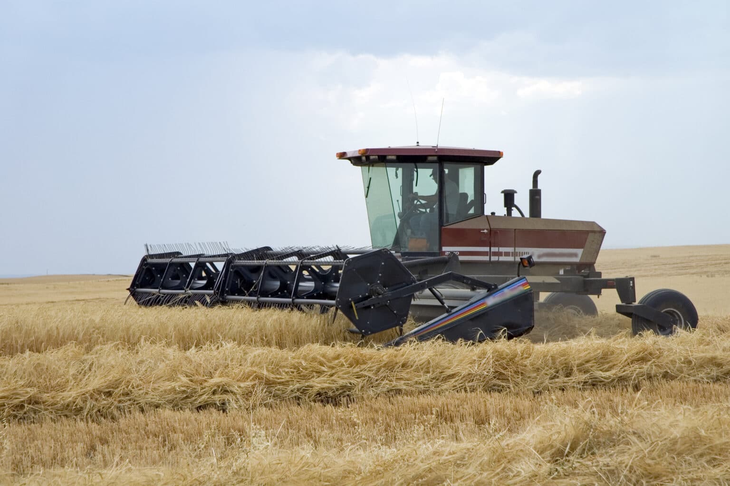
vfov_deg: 13.0
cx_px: 365
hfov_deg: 19.5
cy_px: 243
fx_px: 2127
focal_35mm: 105
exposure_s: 1/320
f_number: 9
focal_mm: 70
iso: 200
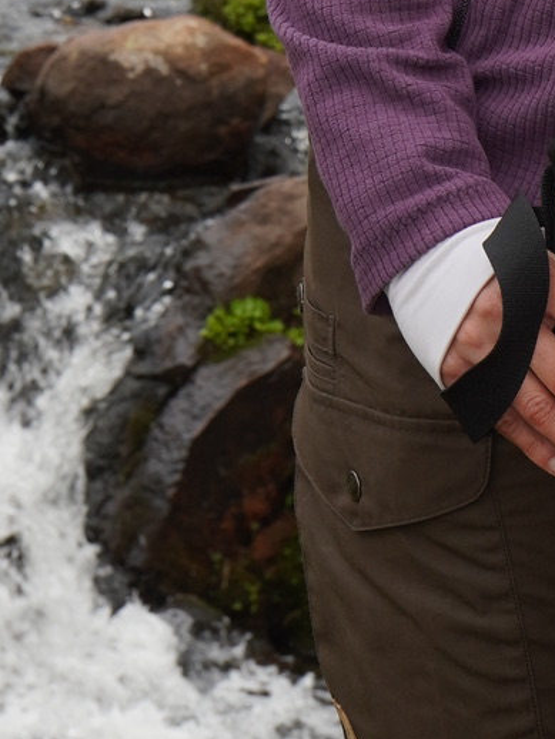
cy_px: -569
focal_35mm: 173
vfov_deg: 10.7
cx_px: 423
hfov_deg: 8.6
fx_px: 3698
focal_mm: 27
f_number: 5.6
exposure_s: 1/160
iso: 100
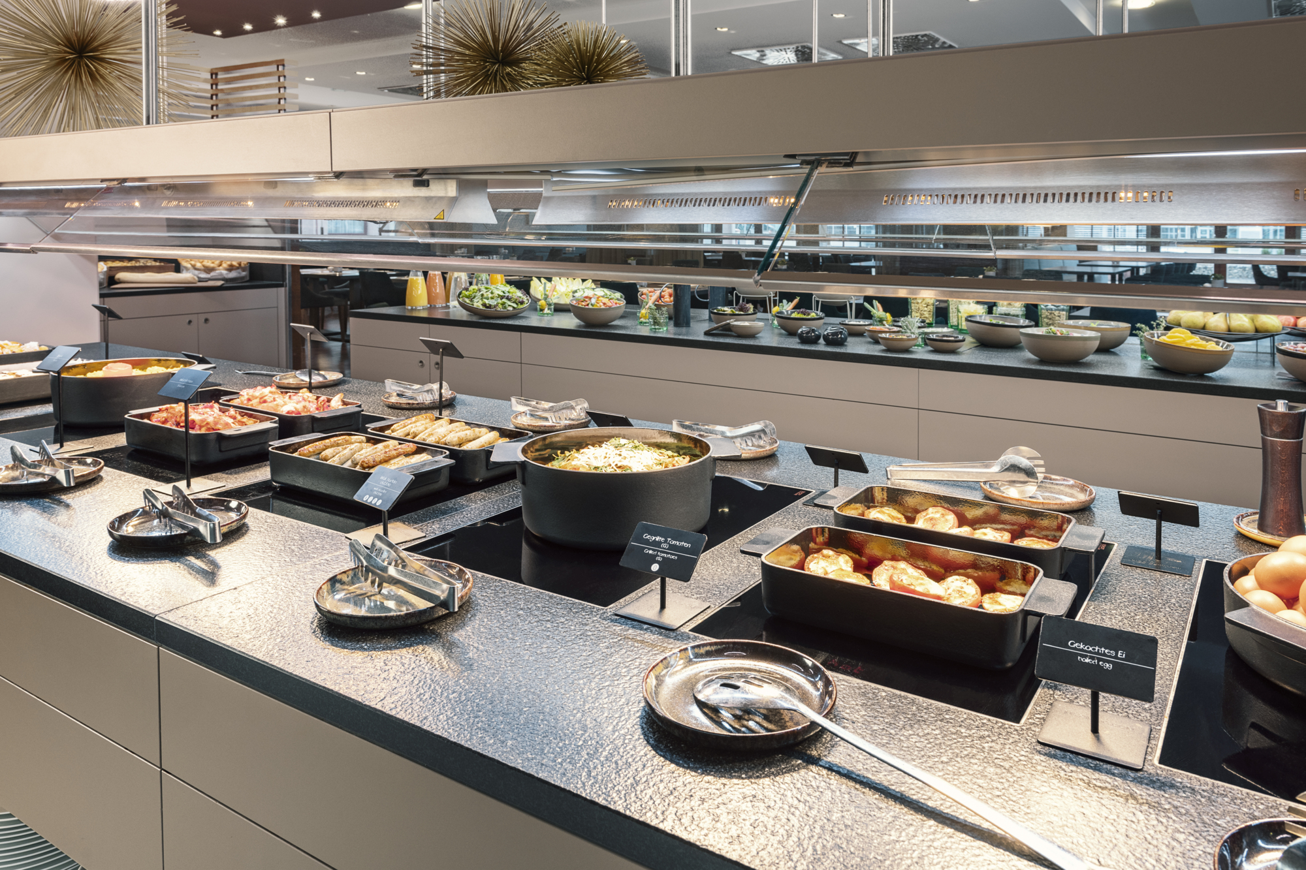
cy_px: 435
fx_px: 871
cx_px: 653
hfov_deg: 73.7
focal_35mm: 24
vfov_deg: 53.1
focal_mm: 24
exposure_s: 1/3
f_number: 11
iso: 125
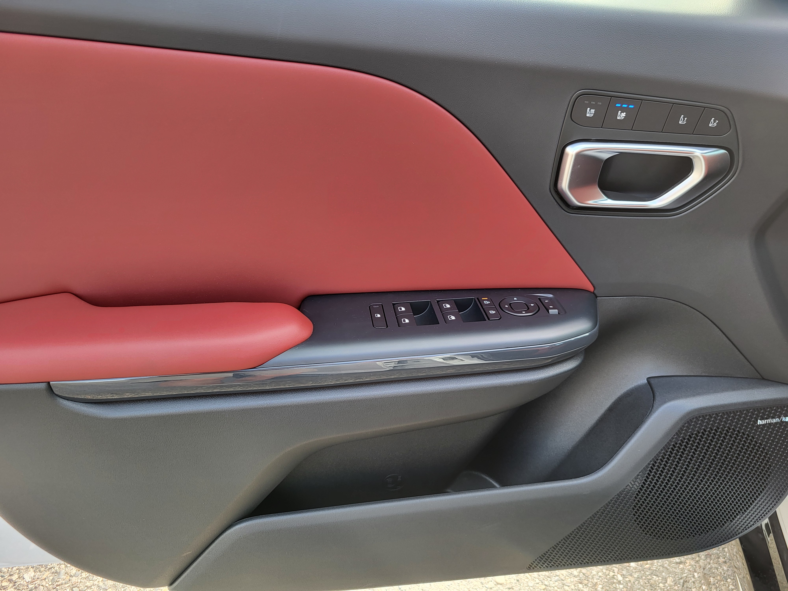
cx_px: 394
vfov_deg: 53.1
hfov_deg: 67.3
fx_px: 592
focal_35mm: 26
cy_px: 296
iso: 64
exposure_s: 1/100
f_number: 1.8
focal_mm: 5.4
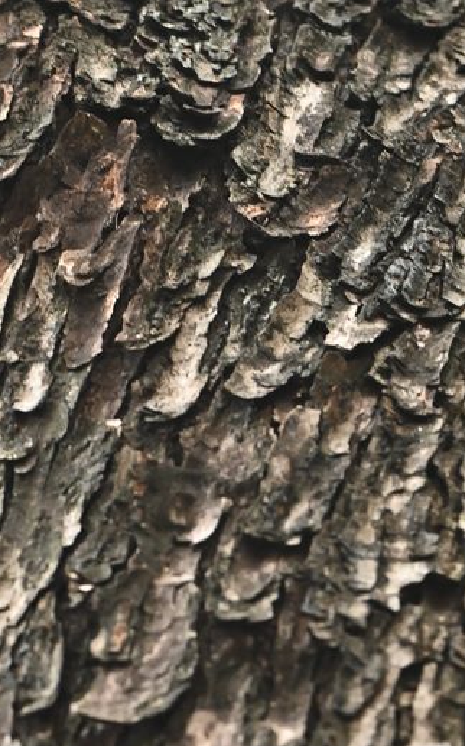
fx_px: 9622
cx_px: -136
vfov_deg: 4.4
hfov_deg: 2.8
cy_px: 597
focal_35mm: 474
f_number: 5.6
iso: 3600
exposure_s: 1/100
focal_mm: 160
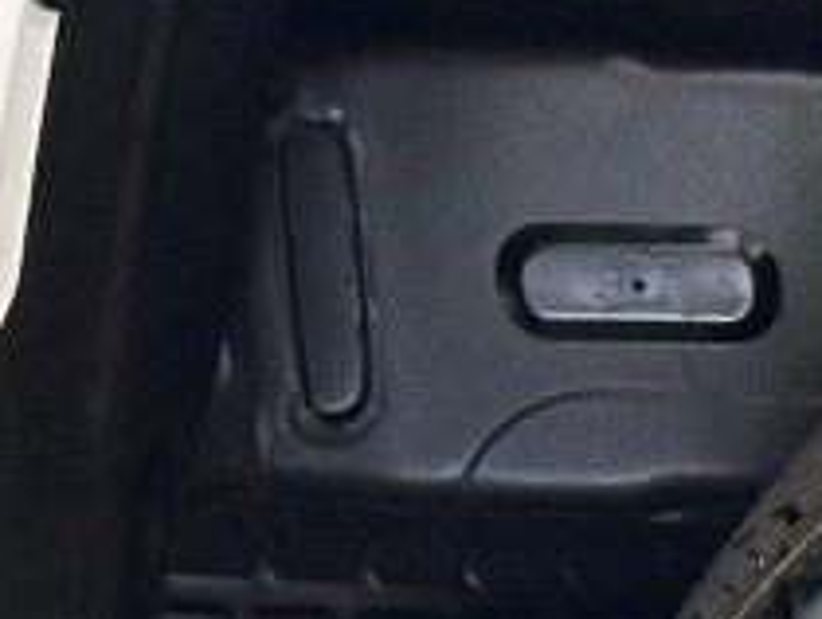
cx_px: 1746
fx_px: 5563
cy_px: 1395
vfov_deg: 6.1
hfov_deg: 8.0
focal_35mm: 234
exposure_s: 1/40
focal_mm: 6.86
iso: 500
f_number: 1.78
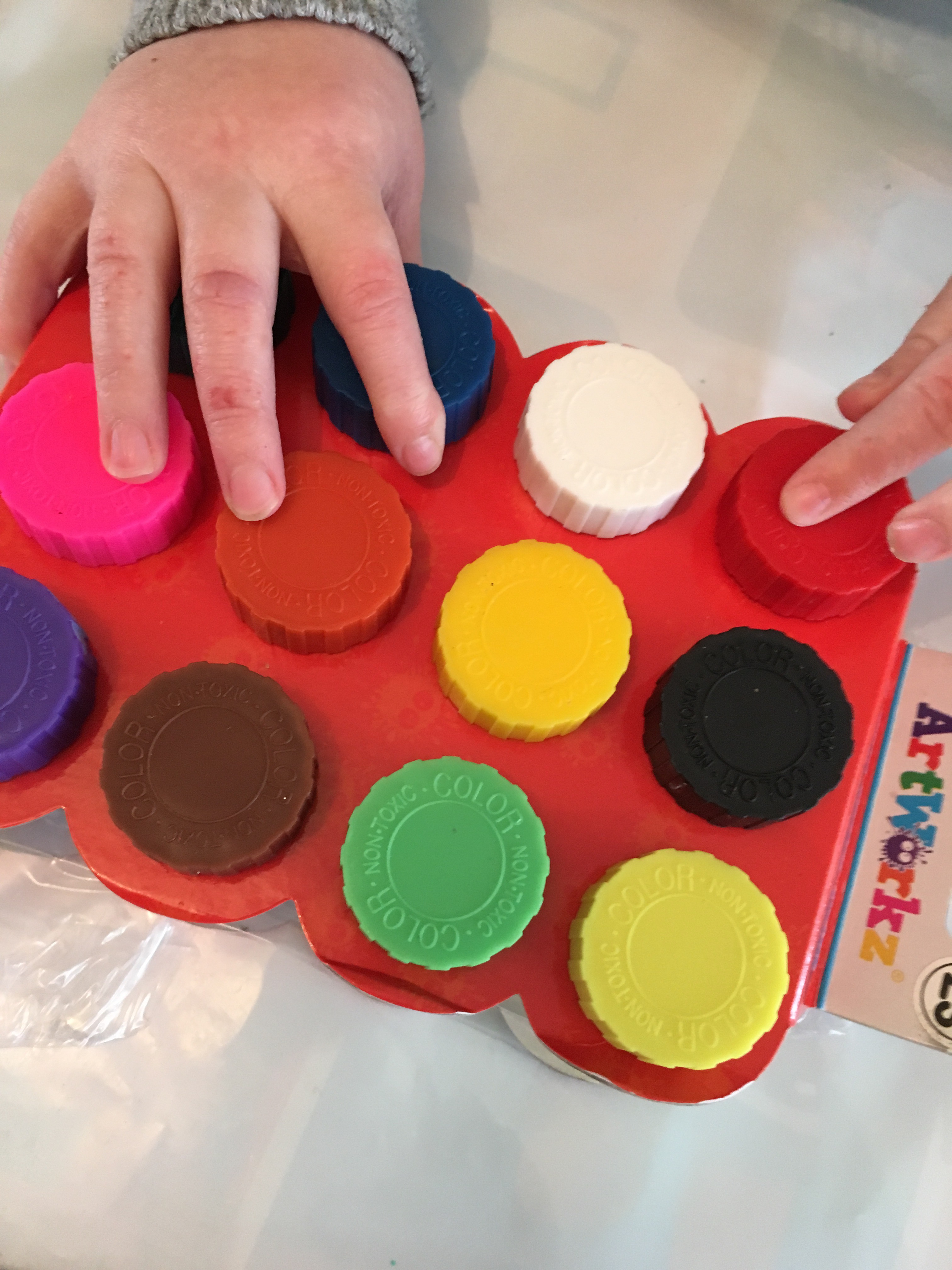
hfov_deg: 48.2
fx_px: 1063
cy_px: 635
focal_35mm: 29
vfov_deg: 61.7
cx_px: 476
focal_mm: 4.15
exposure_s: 1/33
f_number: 2.2
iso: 160
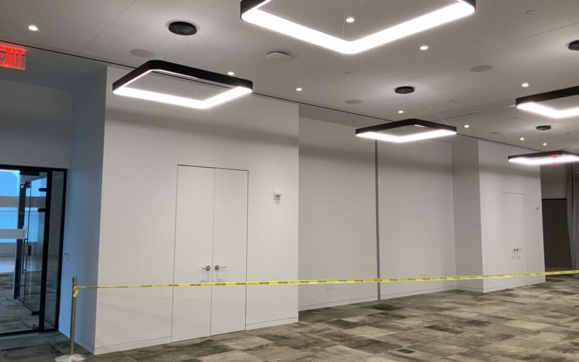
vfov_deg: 40.6
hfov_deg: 61.2
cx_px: 289
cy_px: 171
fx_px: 489
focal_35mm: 31
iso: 64
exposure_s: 1/60
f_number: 1.8
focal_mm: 3
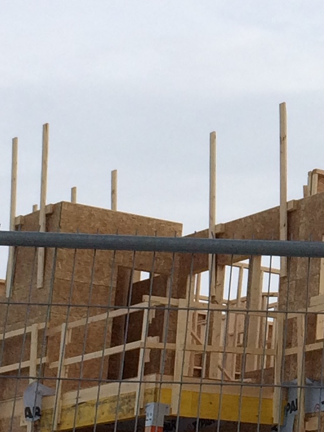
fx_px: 1760
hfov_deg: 10.1
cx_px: 499
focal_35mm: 141
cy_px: 198
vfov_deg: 14.0
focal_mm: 4.15
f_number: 2.2
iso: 32
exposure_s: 1/2933
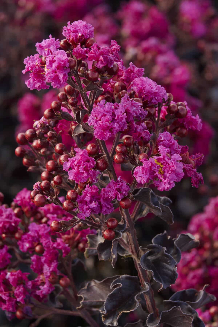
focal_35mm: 200
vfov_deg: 10.3
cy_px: 164
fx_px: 1817
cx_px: 109
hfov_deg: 6.9
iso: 2200
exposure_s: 1/180
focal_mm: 200
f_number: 11
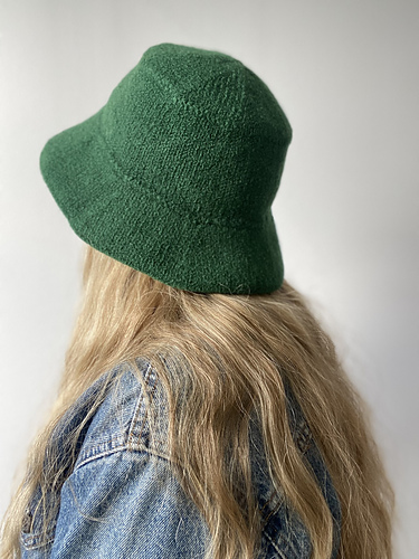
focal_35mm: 30
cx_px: 210
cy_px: 280
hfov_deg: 46.8
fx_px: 484
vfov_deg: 60.0
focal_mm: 2.71
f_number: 2.2
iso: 100
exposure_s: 1/79
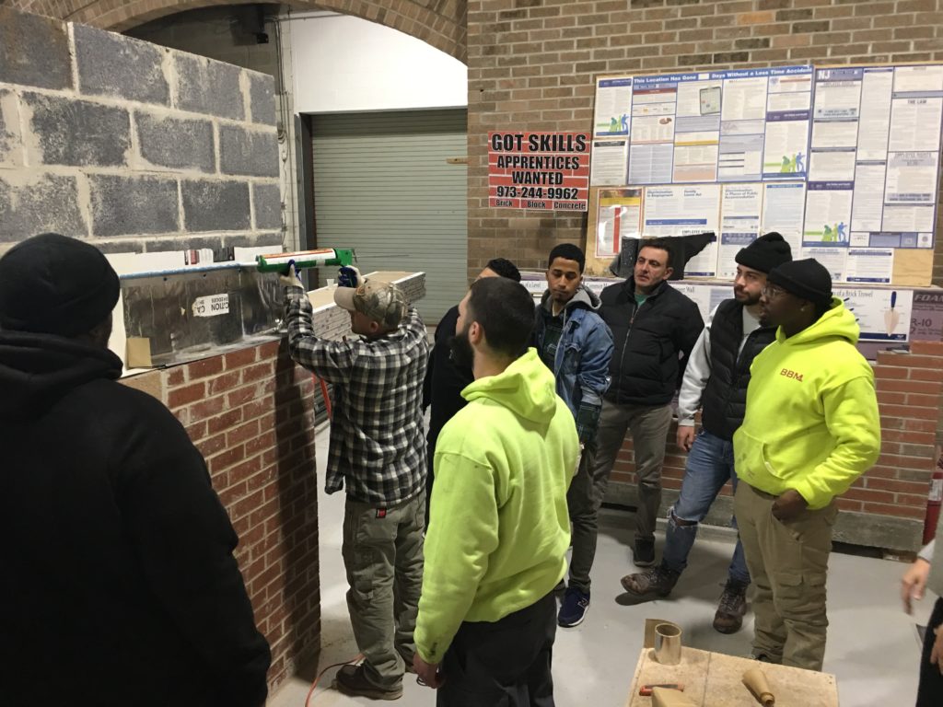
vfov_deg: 48.2
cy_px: 354
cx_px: 472
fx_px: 790
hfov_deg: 61.7
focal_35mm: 29
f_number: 2.2
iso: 80
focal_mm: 4.15
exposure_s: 1/15
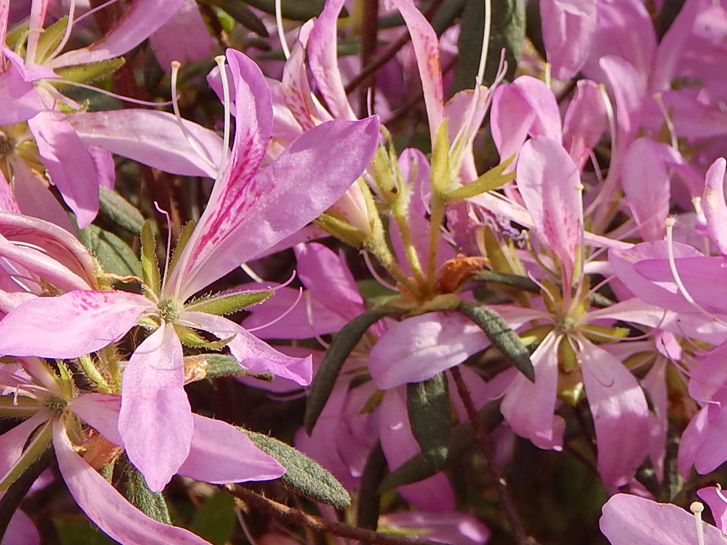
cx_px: 599
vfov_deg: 11.1
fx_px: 2793
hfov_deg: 14.7
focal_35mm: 133
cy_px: 258
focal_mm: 12.3
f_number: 4.1
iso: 125
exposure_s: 1/320
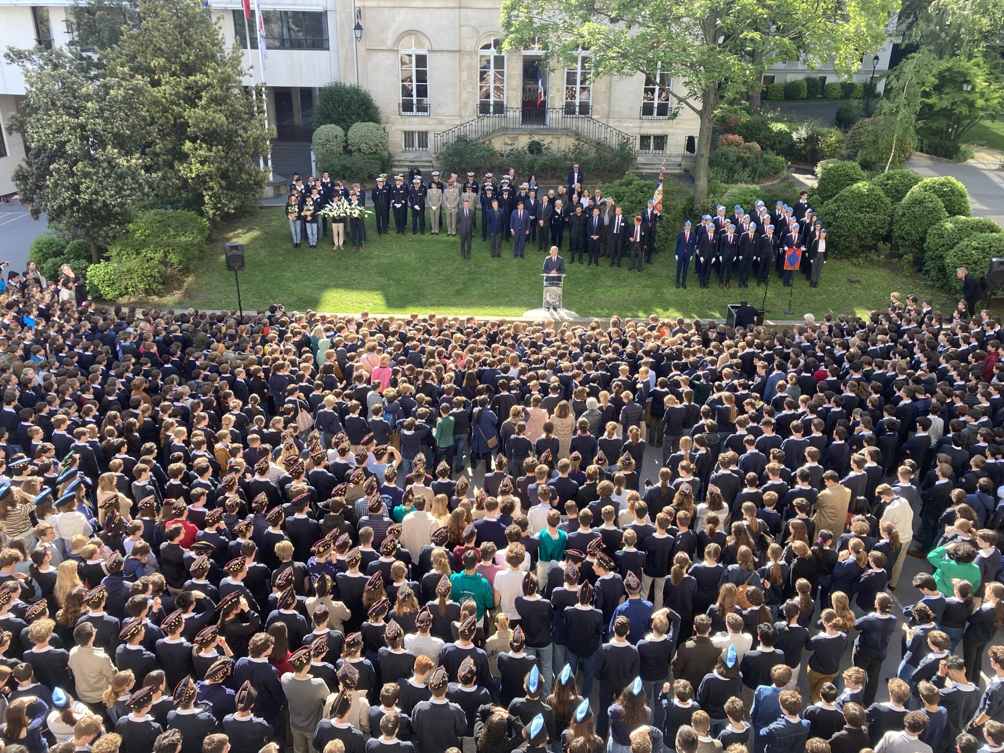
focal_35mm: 28
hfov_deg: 63.4
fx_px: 812
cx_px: 502
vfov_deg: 49.7
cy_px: 376
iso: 20
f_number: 1.8
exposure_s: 1/153
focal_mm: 3.99
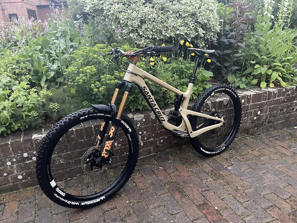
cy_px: 112
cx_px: 148
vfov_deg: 53.1
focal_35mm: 26
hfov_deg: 67.3
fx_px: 223
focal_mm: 4.2
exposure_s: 1/30
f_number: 1.6
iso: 640
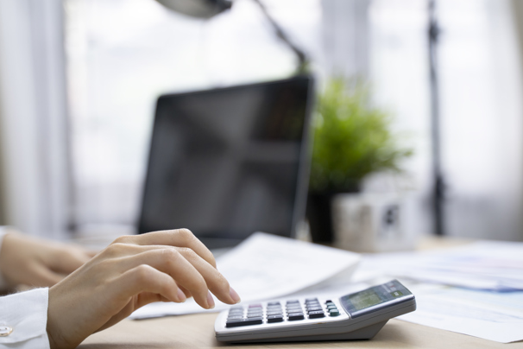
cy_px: 189
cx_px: 238
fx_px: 1031
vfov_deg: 19.2
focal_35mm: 71
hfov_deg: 28.4
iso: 400
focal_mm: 56
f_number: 2.8
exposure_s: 1/160
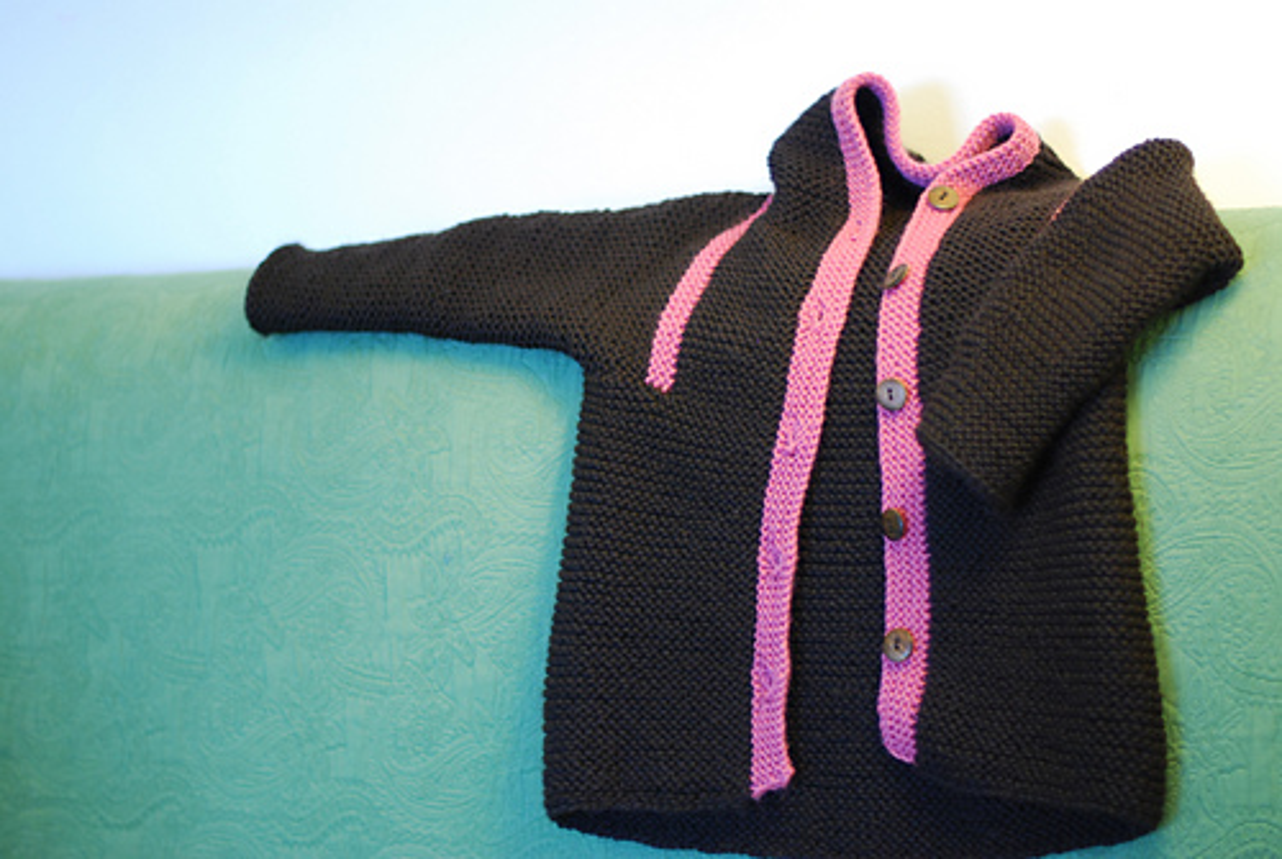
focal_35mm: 75
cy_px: 430
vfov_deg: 18.2
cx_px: 641
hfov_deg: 27.0
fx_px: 2675
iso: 500
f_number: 1.4
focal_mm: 50
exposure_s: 1/30
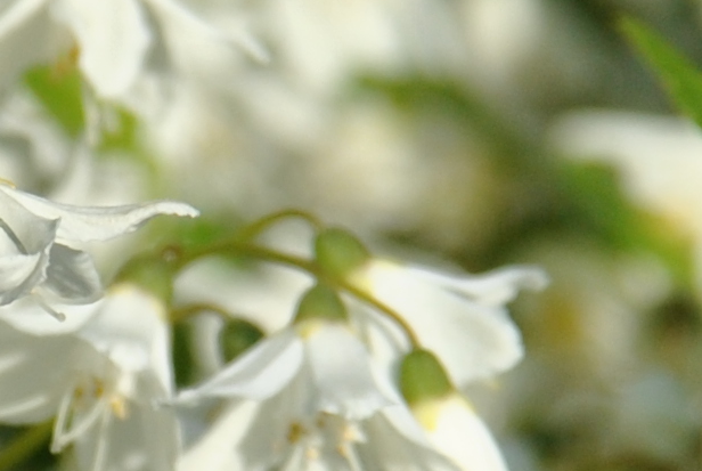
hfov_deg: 1.1
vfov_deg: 0.7
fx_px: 36819
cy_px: 276
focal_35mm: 1885
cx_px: 123
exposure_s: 1/800
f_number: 6.3
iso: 200
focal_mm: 200
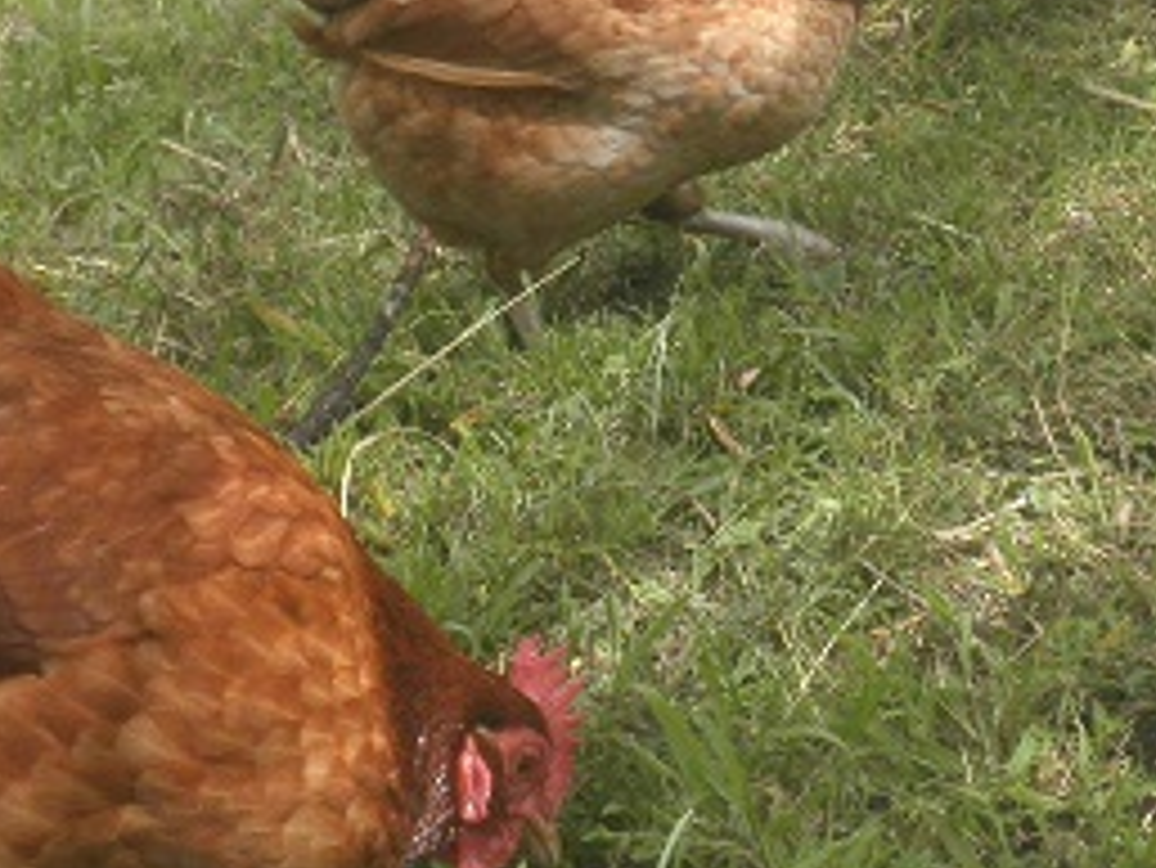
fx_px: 4243
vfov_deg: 11.6
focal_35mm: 127
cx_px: 540
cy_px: 198
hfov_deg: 15.5
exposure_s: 1/125
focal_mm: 9
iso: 64
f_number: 3.8
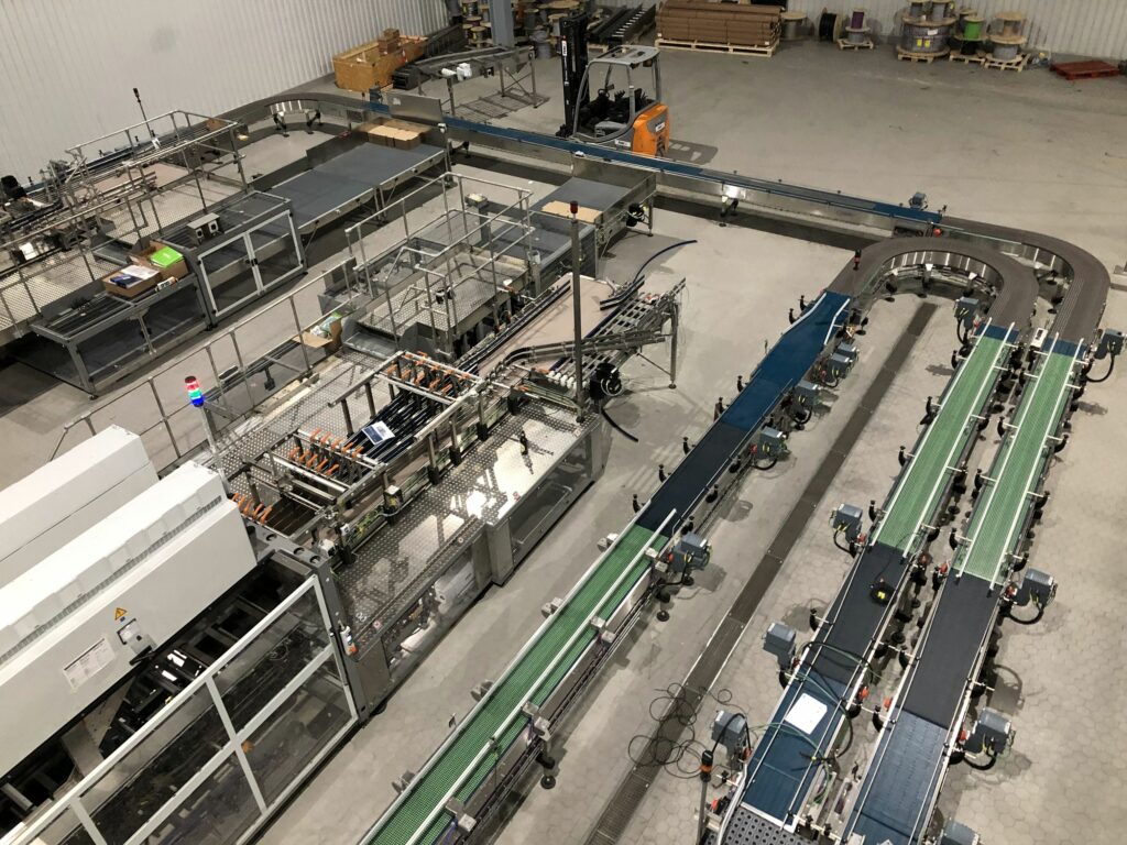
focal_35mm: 28
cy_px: 422
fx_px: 912
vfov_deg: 49.7
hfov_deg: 63.4
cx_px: 564
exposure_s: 1/9
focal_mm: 3.99
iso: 100
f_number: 1.8
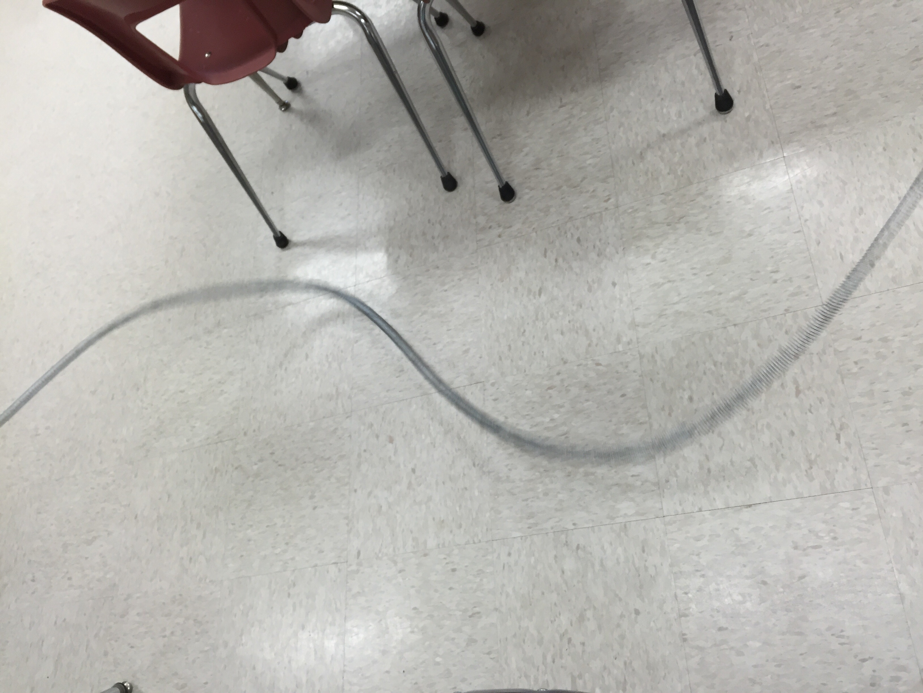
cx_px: 462
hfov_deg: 61.7
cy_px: 346
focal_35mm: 29
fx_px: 773
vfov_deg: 48.2
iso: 32
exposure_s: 1/30
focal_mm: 4.15
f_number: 2.2
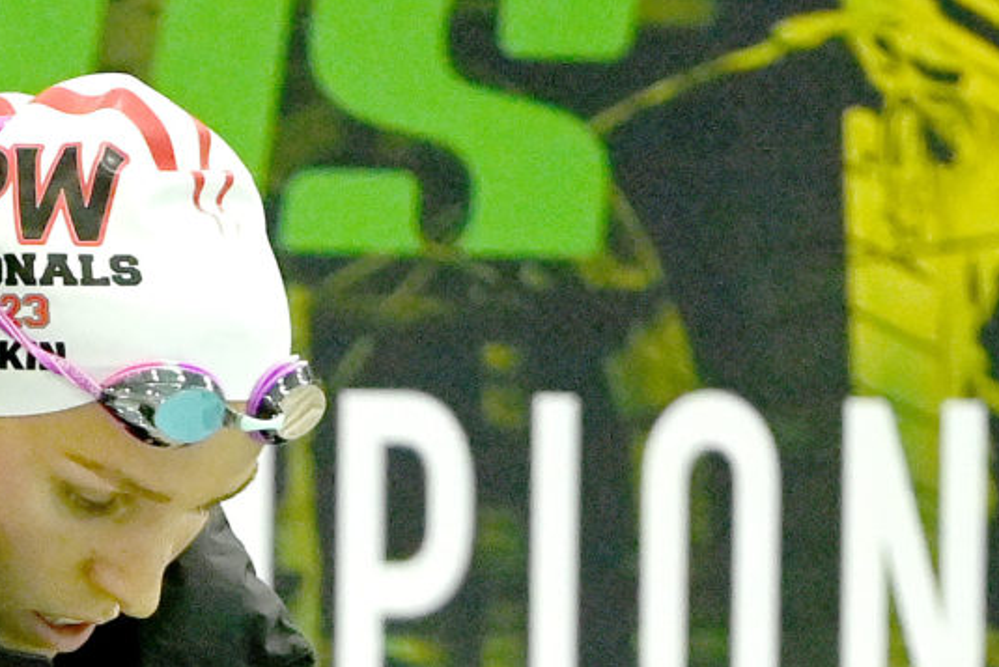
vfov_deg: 0.9
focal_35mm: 1578
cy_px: 1430
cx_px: -144
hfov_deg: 1.3
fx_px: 43799
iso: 8000
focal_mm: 330
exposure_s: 1/1250
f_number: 4
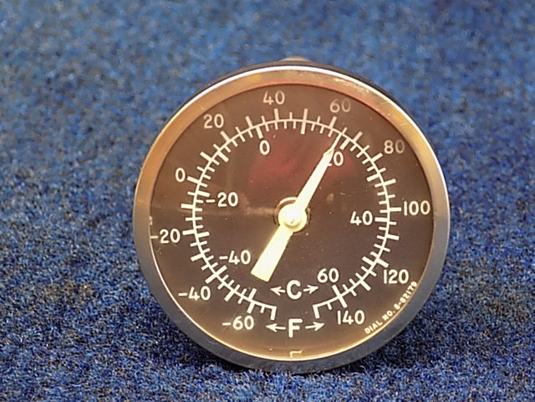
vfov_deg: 12.6
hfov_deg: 16.7
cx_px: 268
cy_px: 201
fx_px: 1824
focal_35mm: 118
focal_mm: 20.9
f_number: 4.8
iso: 400
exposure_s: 1/6
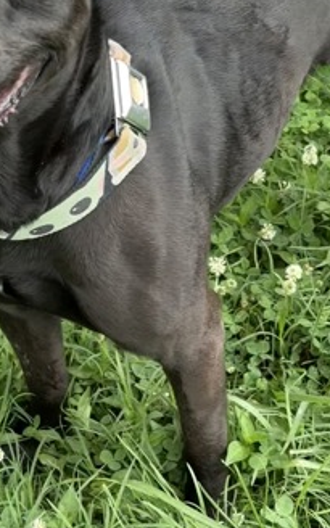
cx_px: 76
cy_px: 211
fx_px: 1252
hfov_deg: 14.9
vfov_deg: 23.8
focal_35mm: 87
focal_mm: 6.76
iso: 100
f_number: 1.78
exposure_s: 1/363
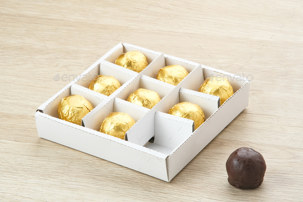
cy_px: 101
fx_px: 1077
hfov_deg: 16.0
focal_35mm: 128
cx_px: 152
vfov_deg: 10.7
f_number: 13
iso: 500
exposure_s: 1/100
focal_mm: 85
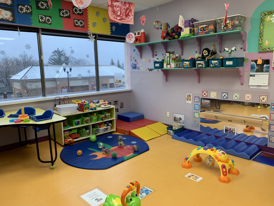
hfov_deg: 67.3
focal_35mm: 26
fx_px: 206
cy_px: 103
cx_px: 137
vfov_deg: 53.1
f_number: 1.8
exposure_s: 1/120
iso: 64
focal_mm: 4.25
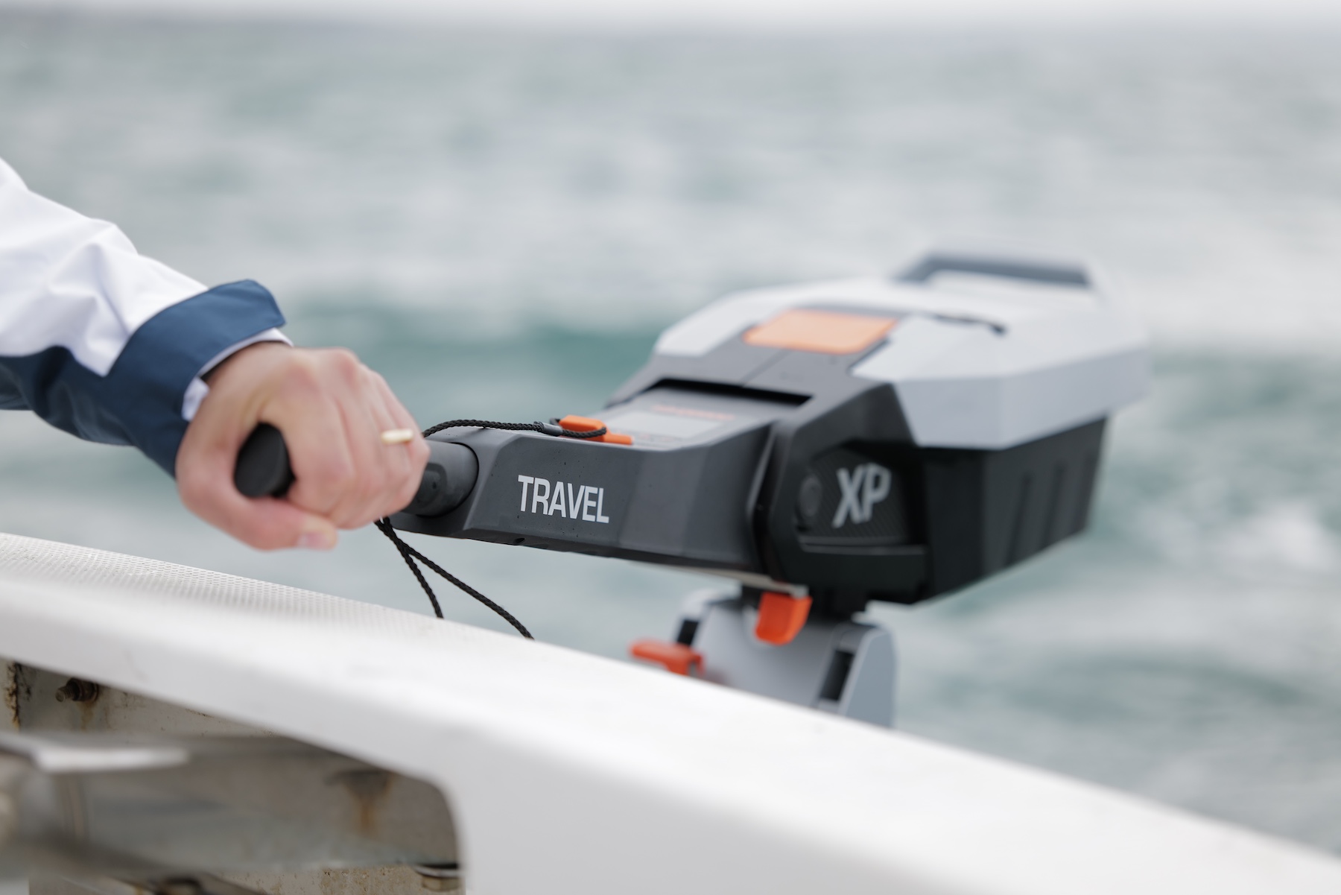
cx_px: 670
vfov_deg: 20.9
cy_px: 448
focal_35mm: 65
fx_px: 2422
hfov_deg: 31.0
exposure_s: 1/1600
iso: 200
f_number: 2
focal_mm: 65
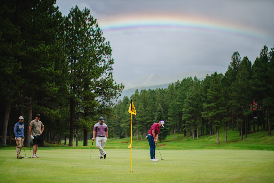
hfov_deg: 34.5
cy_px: 92
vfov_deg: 23.4
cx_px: 137
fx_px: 442
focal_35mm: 58
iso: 200
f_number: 1.2
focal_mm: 58
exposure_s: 1/8000
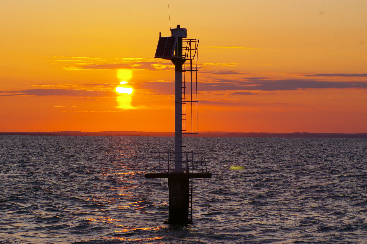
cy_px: 122
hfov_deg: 13.7
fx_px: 1528
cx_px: 184
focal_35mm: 150
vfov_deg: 9.1
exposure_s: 1/350
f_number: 9.5
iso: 400
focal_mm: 100
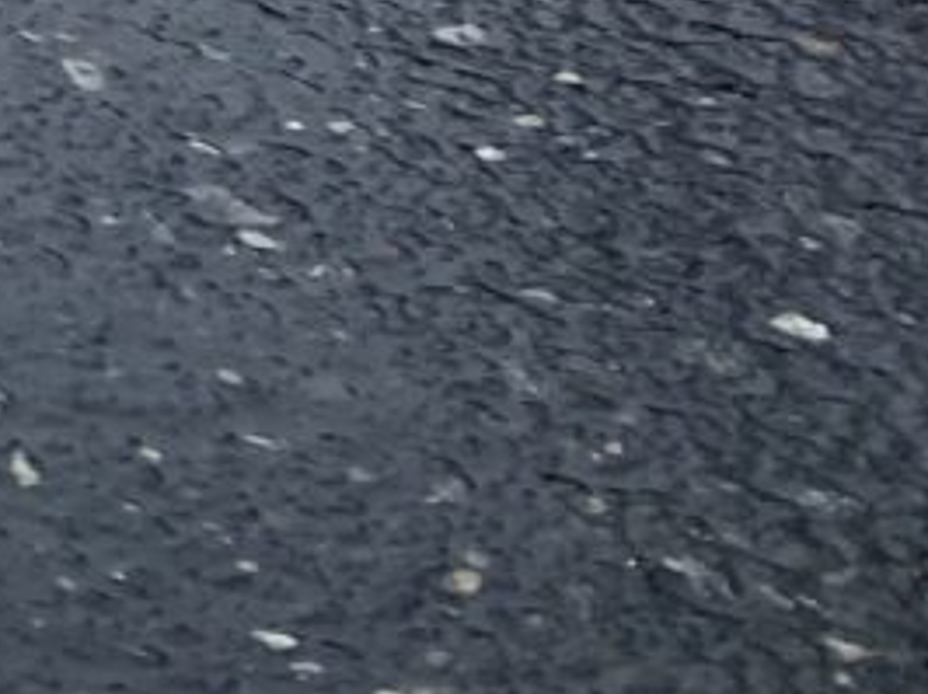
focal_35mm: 188
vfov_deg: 6.9
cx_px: -1835
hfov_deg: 8.7
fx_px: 5035
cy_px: -1548
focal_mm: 4.25
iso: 32
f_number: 1.8
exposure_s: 1/905
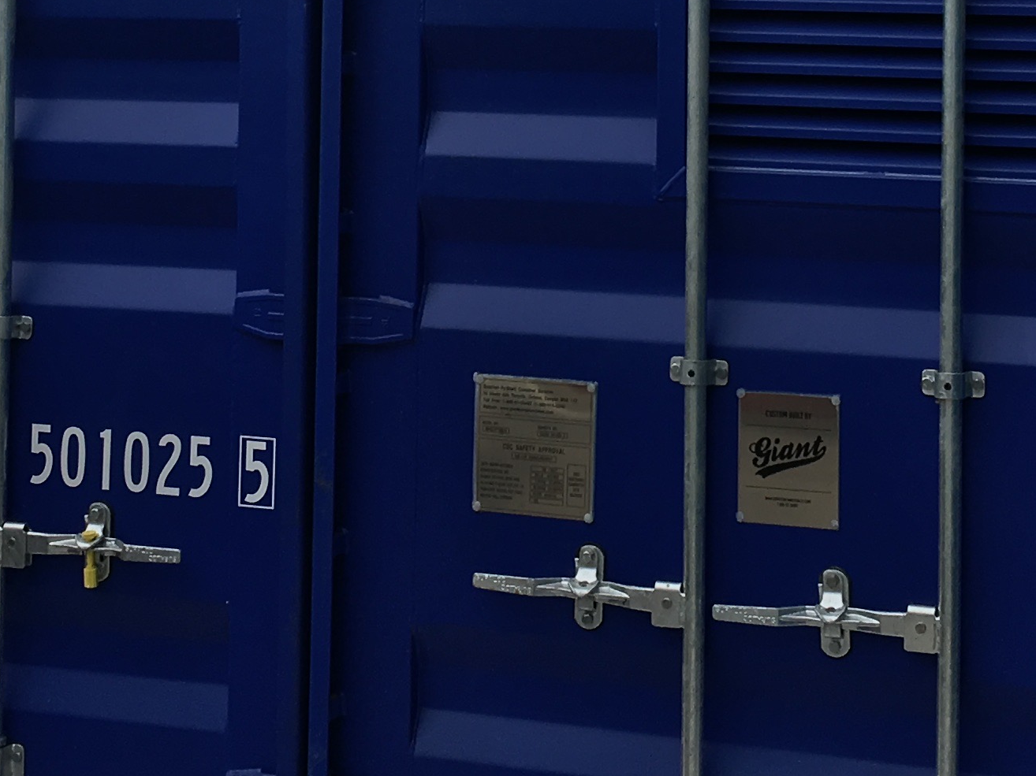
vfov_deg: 16.2
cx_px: 559
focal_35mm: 89
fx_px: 2663
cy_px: -55
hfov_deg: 22.0
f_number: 2.2
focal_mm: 4.15
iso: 25
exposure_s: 1/496
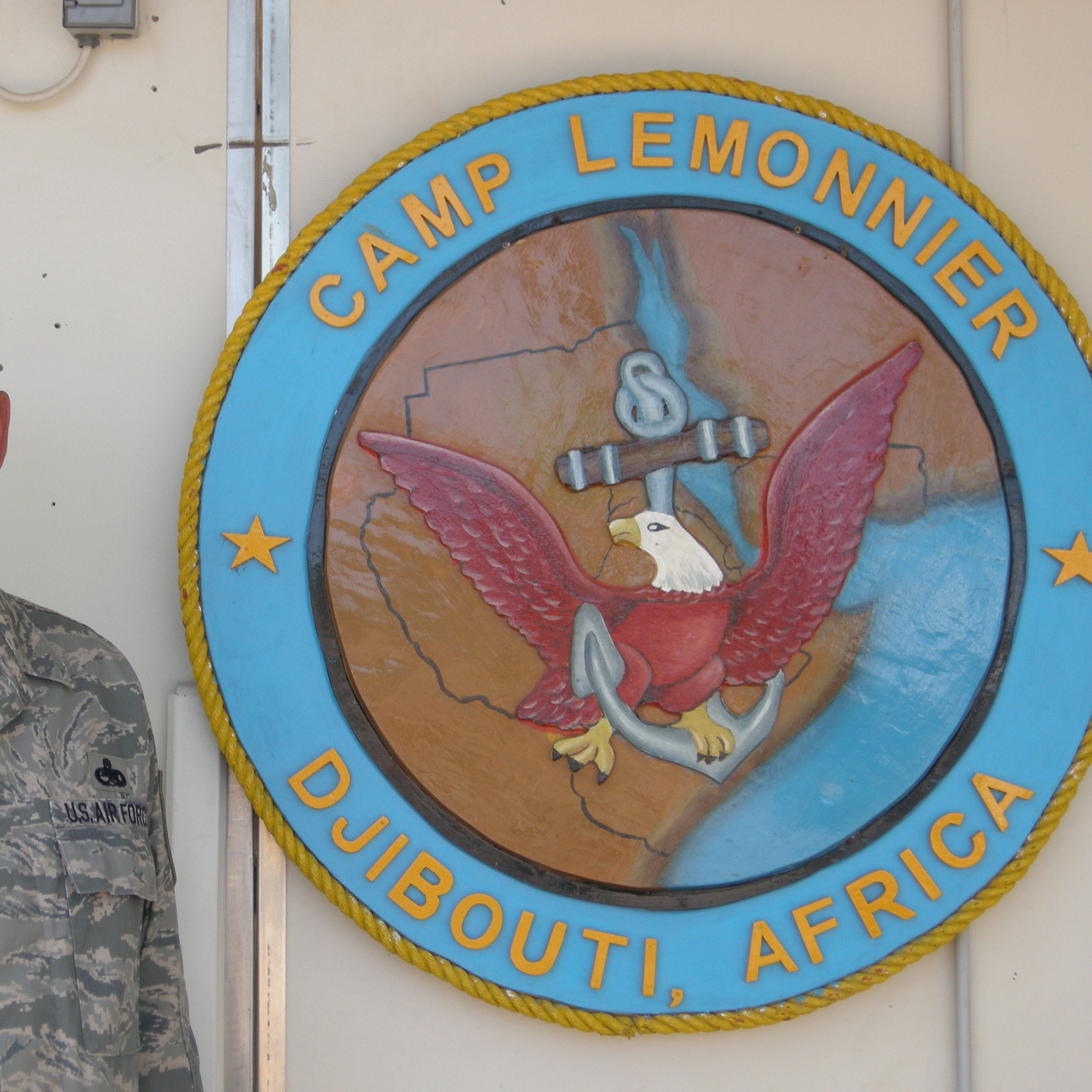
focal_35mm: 101
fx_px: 3605
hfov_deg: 17.2
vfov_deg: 17.2
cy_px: 616
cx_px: 305
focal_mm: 15.7
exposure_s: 1/113
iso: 64
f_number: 3.9
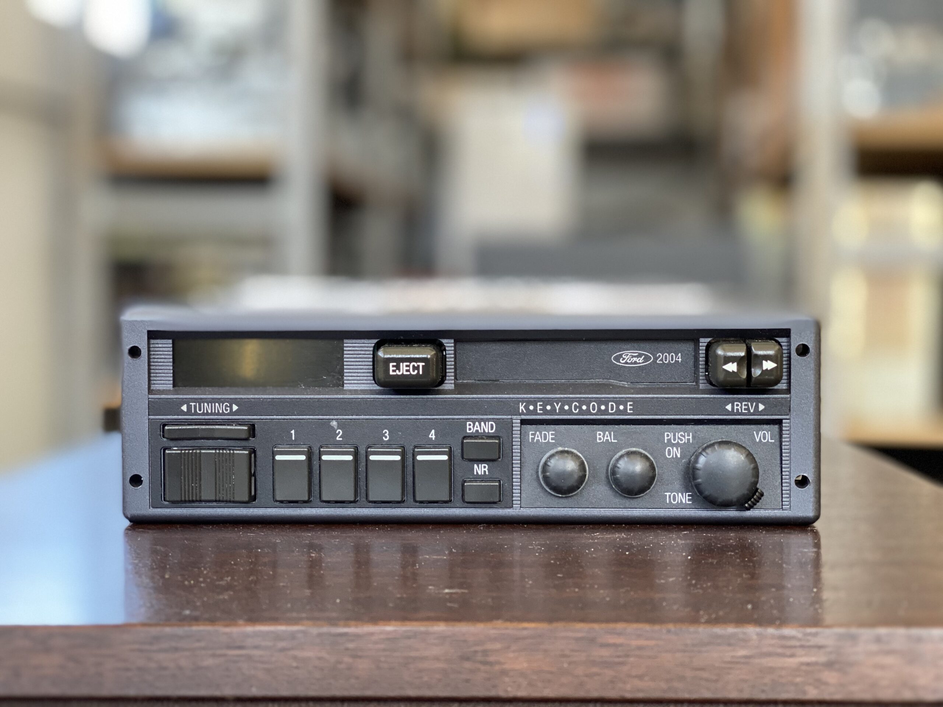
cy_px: 354
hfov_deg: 36.8
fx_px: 1417
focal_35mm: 52
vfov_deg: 28.0
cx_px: 472
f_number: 2
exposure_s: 1/85
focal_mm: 6
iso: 250
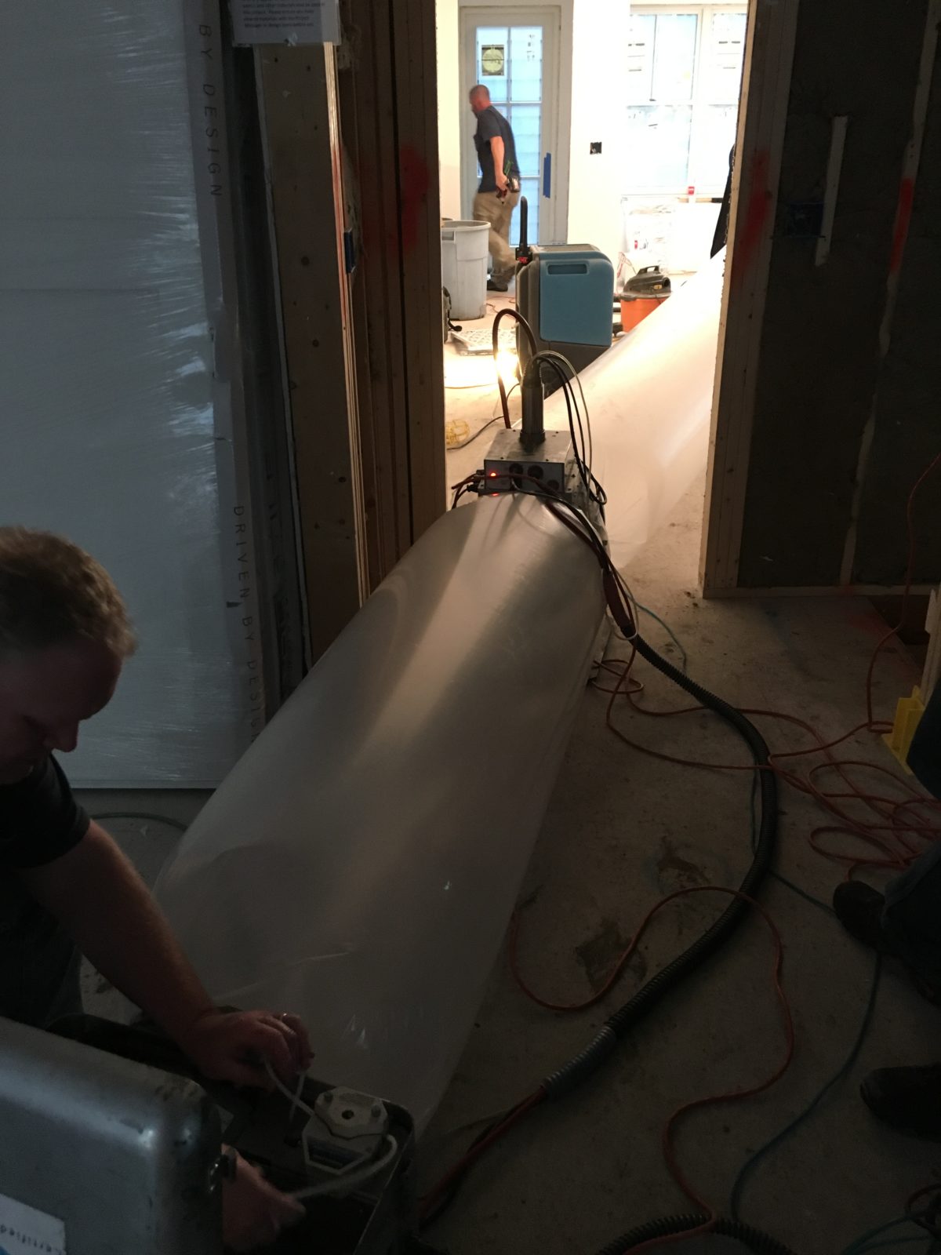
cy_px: 628
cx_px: 470
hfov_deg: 48.2
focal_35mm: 29
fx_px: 1051
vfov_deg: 61.7
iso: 200
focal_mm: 4.15
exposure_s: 1/17
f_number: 2.2
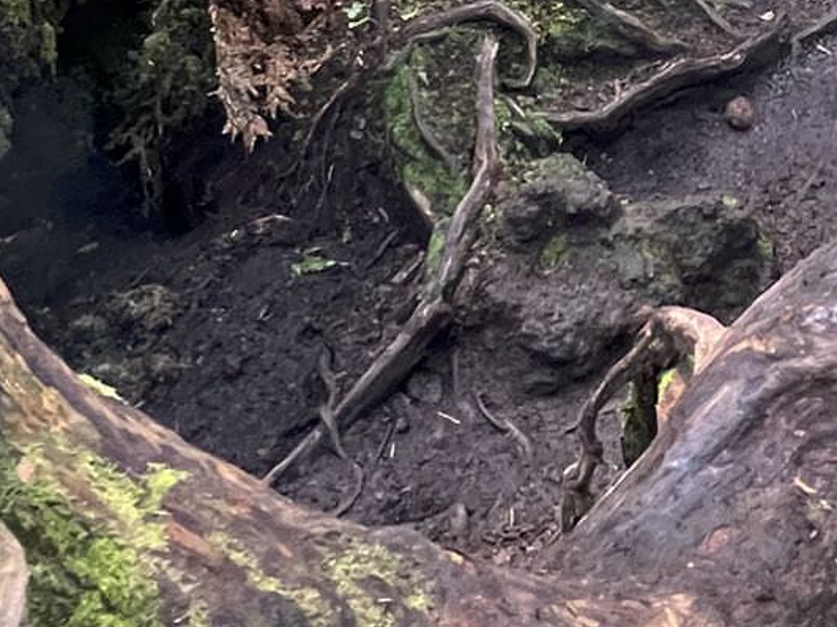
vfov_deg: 22.8
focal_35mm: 49
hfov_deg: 36.5
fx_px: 1185
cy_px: -365
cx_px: 752
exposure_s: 1/60
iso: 500
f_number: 1.8
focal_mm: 1.57
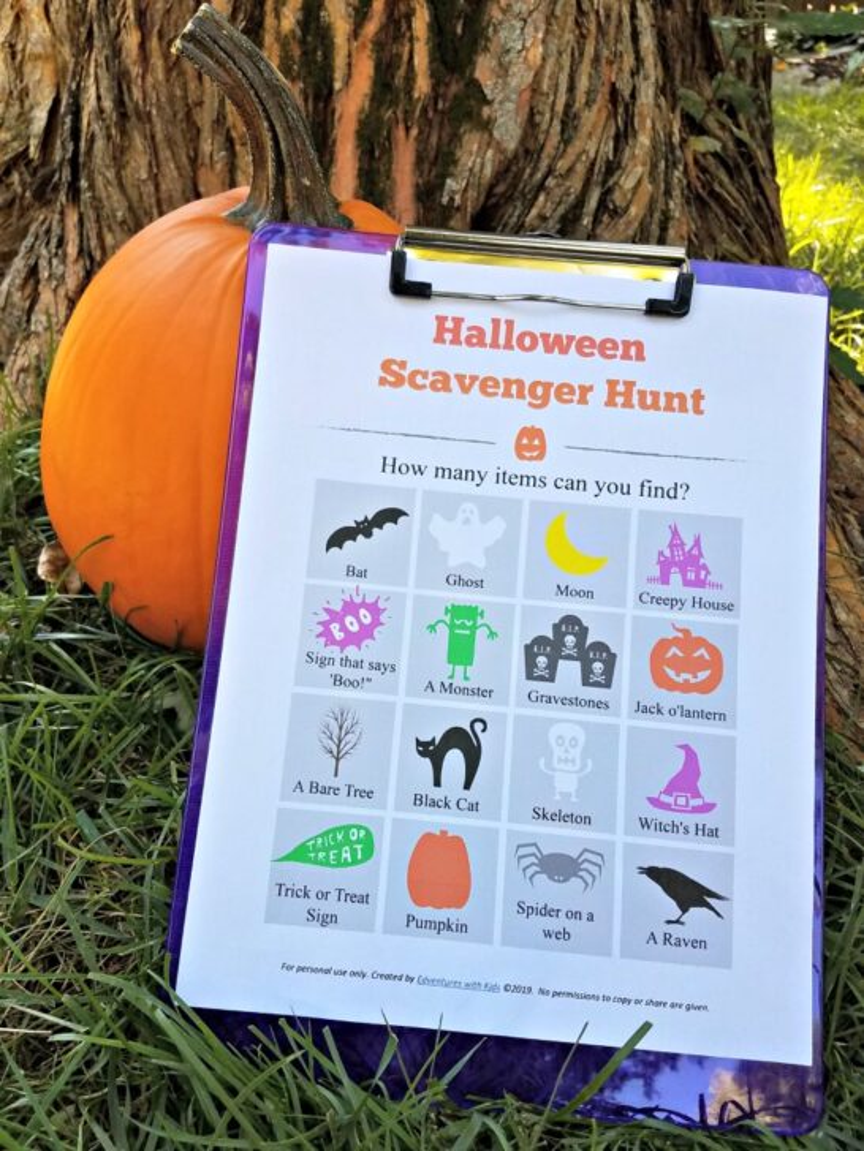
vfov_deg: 67.3
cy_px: 576
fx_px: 865
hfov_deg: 53.1
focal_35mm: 26
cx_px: 432
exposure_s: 1/159
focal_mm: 4.2
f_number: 1.7
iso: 40
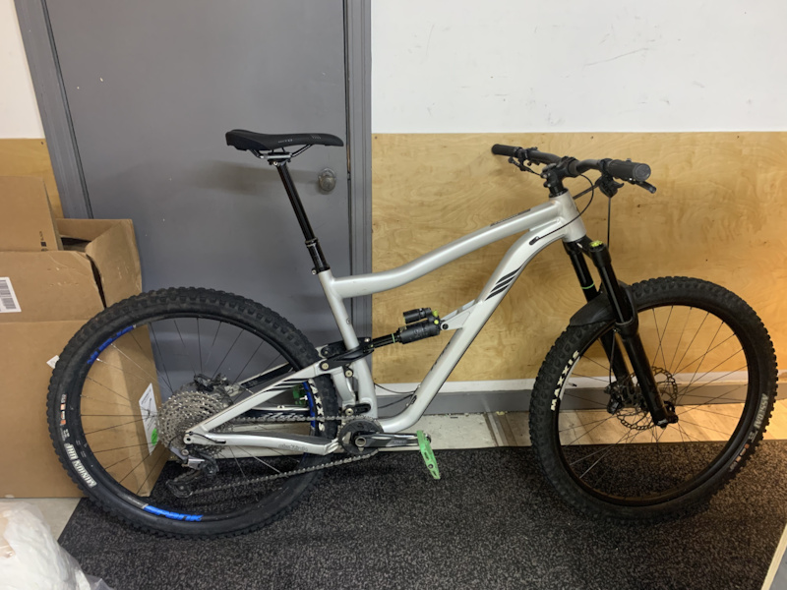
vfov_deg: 53.1
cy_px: 295
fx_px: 591
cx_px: 394
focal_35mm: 26
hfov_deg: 67.3
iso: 320
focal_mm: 4.25
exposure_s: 1/40
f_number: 1.8
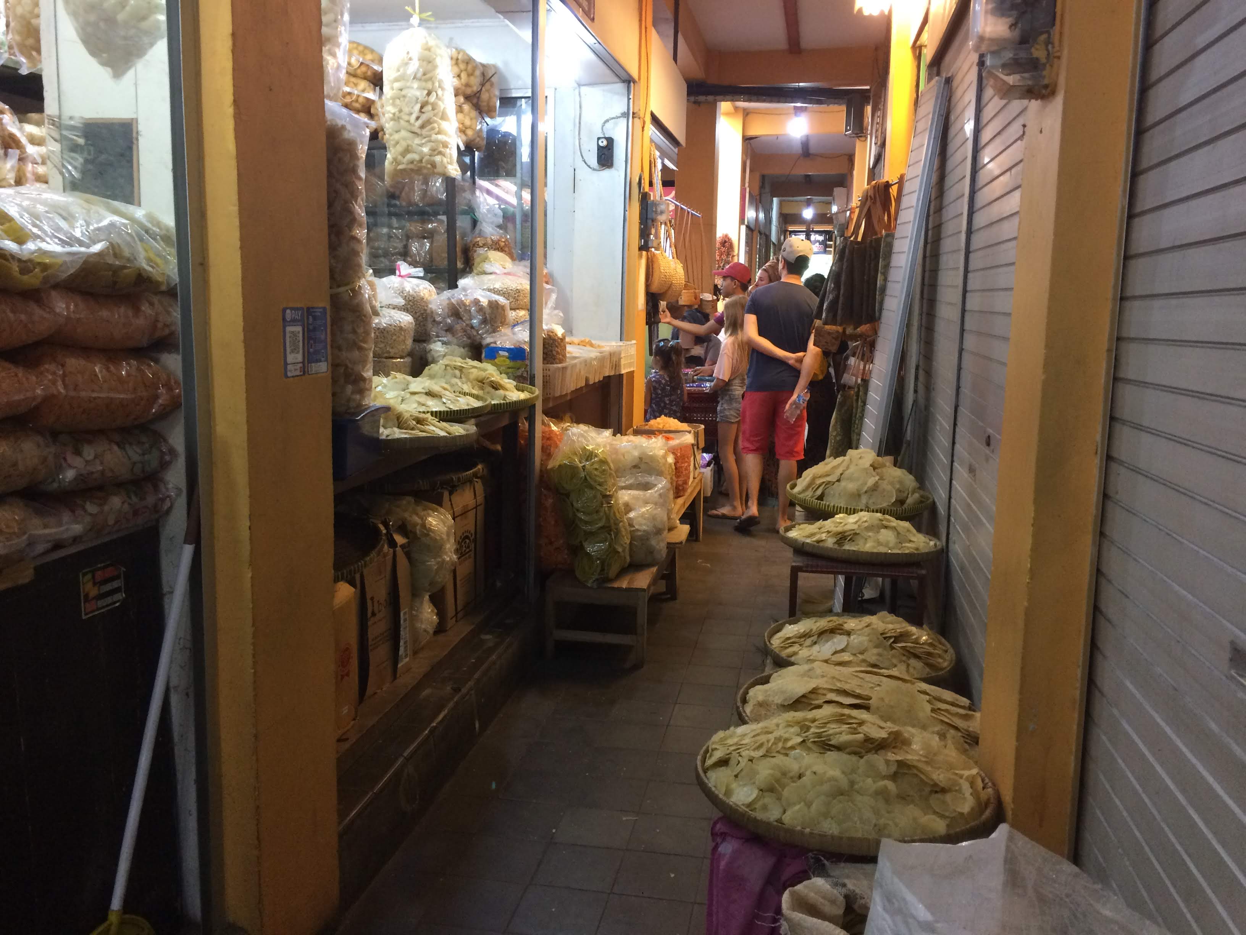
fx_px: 1044
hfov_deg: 61.7
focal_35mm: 29
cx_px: 623
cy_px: 468
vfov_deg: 48.2
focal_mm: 4.15
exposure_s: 1/33
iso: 250
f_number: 2.2
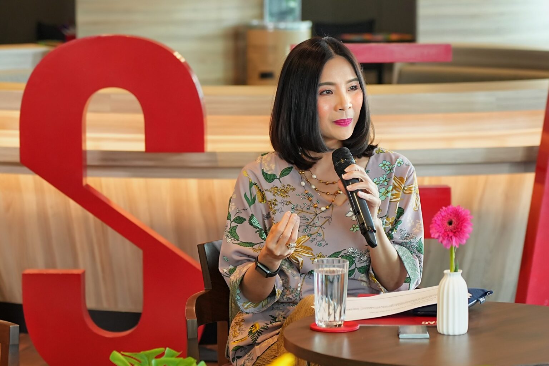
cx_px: 274
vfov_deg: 9.3
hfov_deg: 13.9
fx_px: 2257
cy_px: 183
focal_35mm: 148
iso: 2000
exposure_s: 1/125
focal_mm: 99
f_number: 4
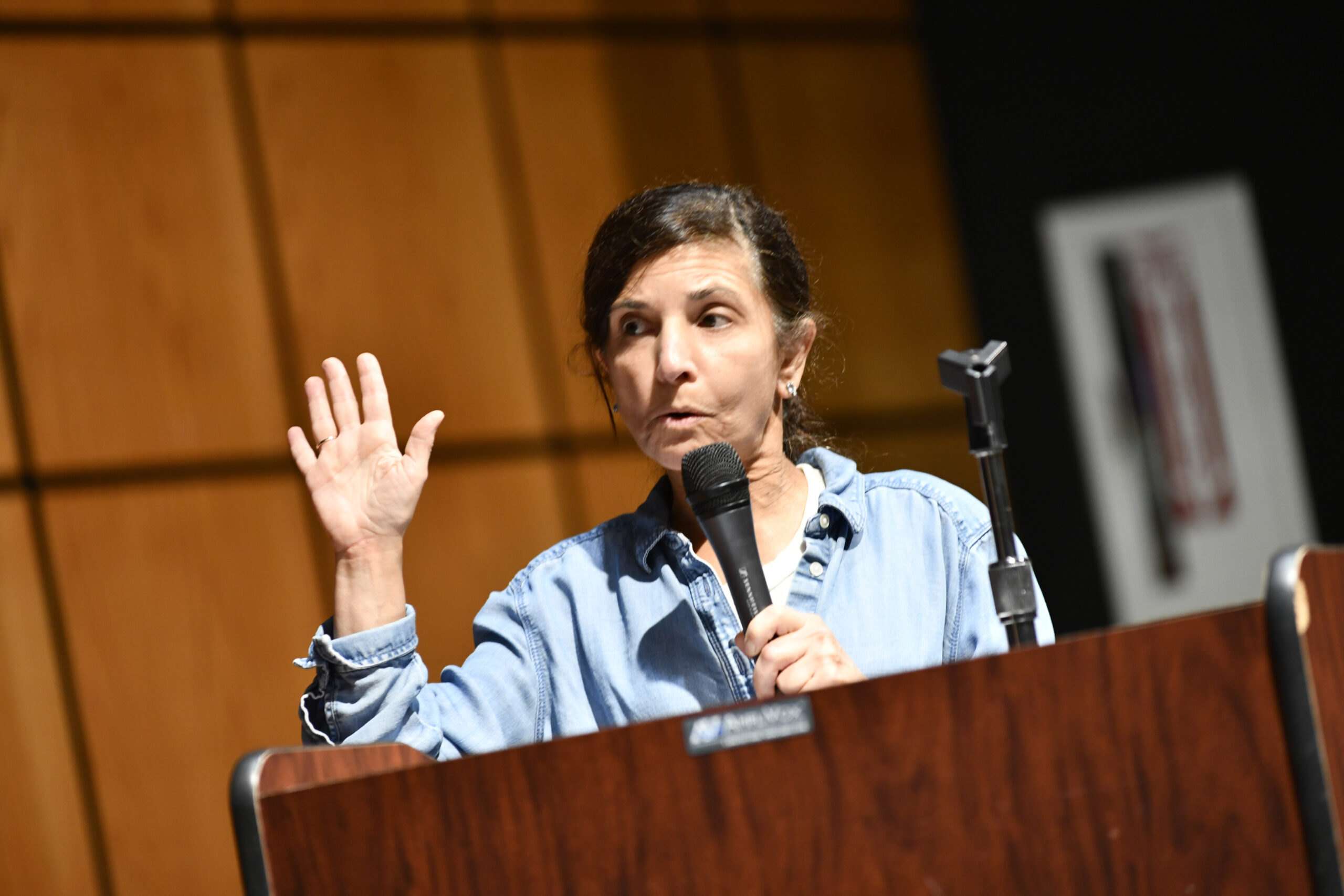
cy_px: 448
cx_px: 672
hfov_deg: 10.3
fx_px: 7467
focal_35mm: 200
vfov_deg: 6.9
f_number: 5
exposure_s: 1/100
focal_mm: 200
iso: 1600
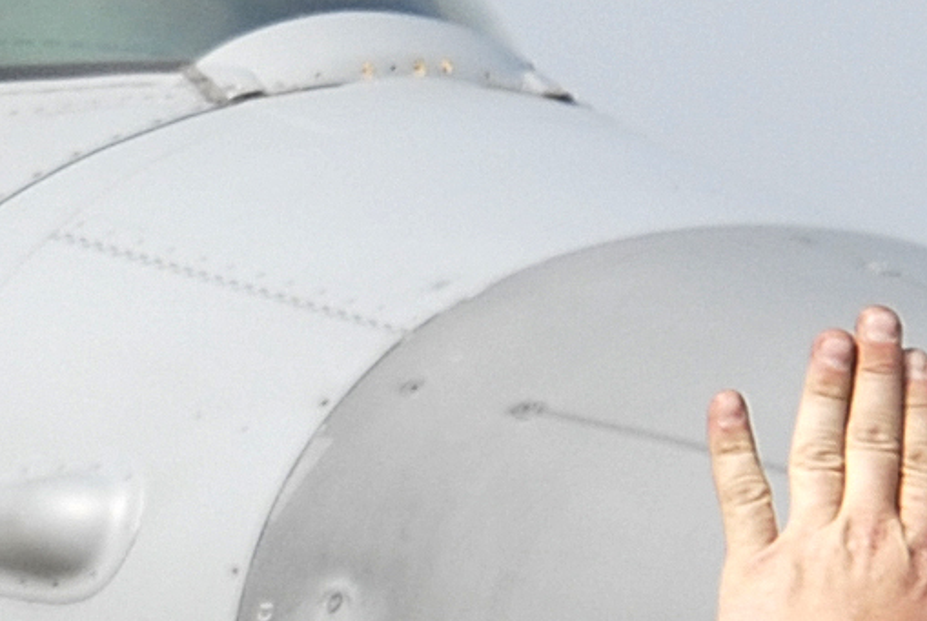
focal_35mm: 684
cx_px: -528
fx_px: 17638
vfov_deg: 2.0
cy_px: 781
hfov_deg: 3.0
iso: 100
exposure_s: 1/400
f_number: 7.1
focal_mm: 60
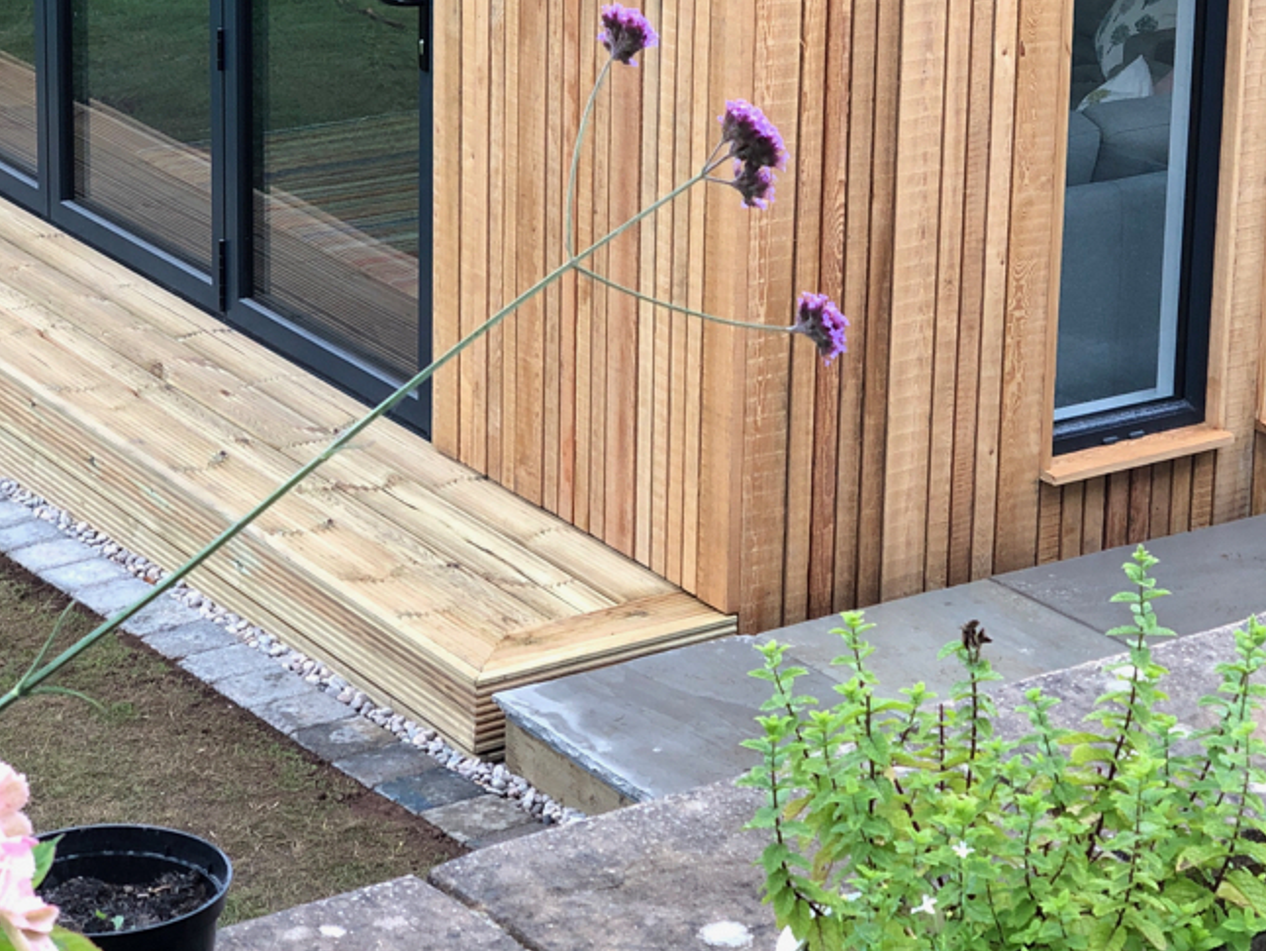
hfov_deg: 19.1
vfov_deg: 14.2
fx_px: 3768
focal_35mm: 103
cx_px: 725
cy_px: 59
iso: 20
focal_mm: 6
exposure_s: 1/60
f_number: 2.4
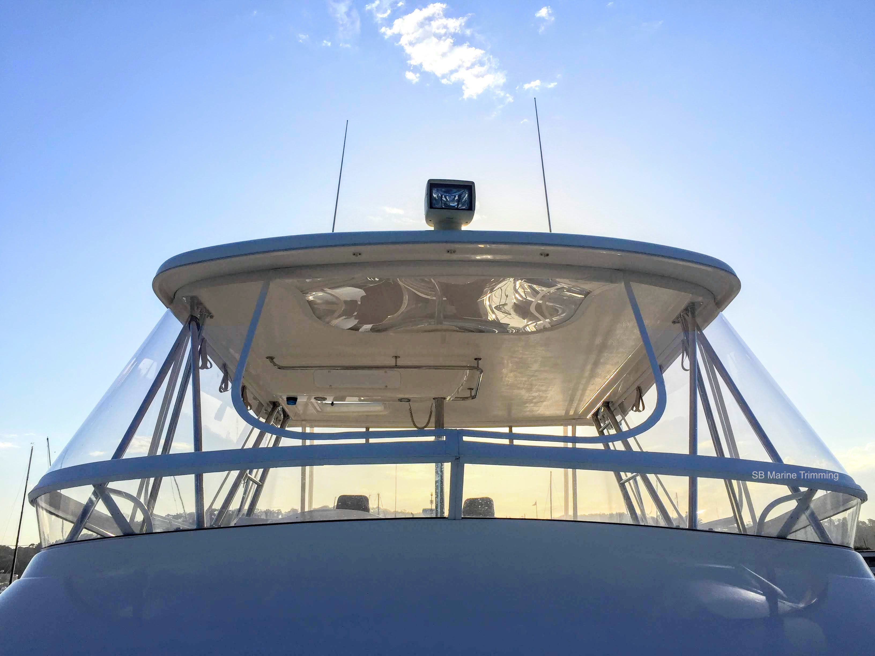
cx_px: 438
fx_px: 733
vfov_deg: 48.2
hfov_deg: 61.7
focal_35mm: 29
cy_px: 328
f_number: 2.2
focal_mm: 4.15
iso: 32
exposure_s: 1/4950
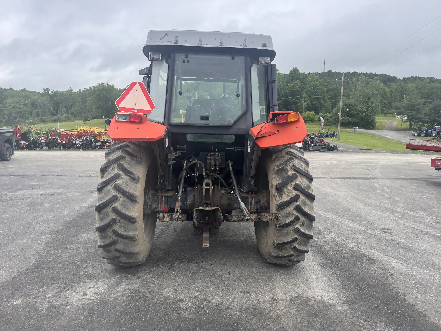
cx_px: 220
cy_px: 166
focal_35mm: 24
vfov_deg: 56.8
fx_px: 306
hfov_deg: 71.6
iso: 80
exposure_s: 1/1597
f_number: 1.78
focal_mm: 6.76
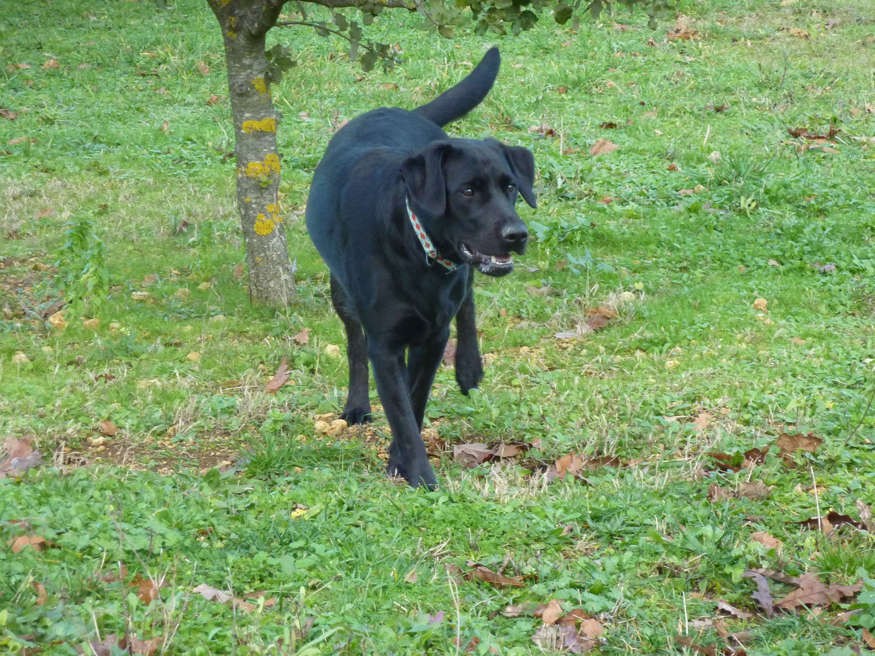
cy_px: 328
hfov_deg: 14.4
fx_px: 3463
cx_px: 438
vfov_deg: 10.8
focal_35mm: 137
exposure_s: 1/100
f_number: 4.5
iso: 320
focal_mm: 22.5
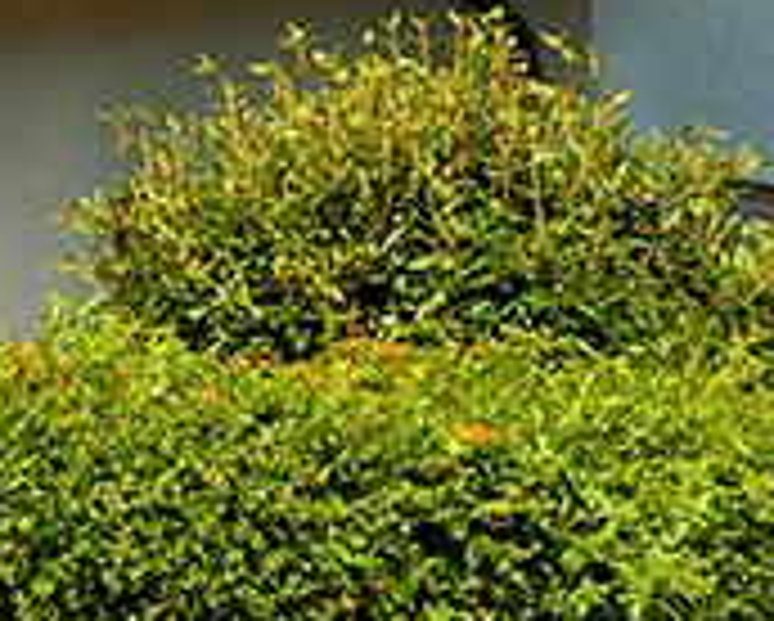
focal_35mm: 217
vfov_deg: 7.0
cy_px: -410
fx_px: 4977
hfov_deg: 8.7
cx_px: -310
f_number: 8
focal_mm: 38
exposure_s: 1/320
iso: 200
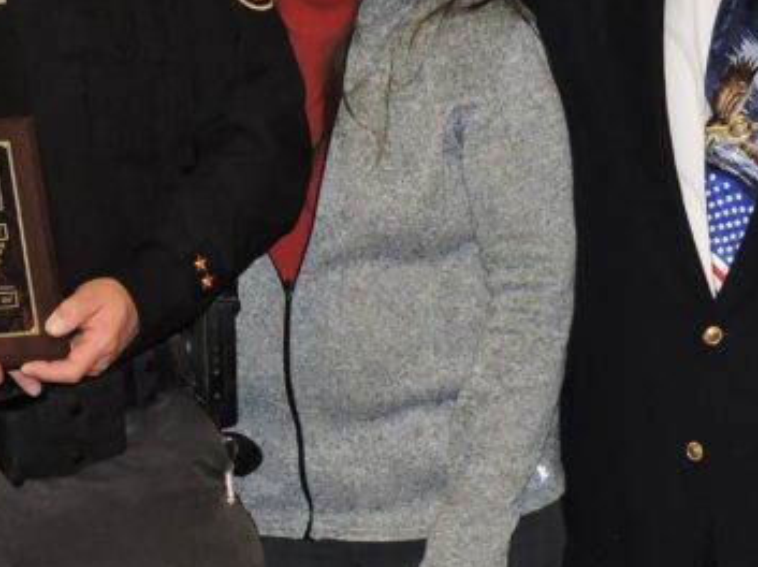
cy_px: 158
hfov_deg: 12.5
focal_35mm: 156
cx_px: -32
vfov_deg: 9.5
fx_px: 3413
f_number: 3.6
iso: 320
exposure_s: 1/30
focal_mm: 8.9
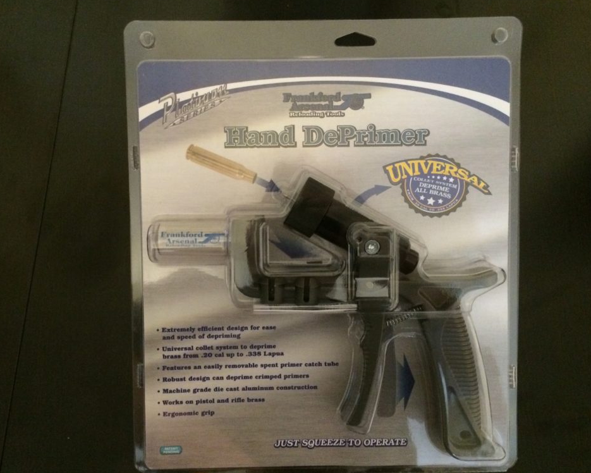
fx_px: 542
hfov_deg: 57.1
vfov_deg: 47.1
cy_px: 233
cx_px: 279
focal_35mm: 31
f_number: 2.2
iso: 400
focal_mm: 4.15
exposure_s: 1/15
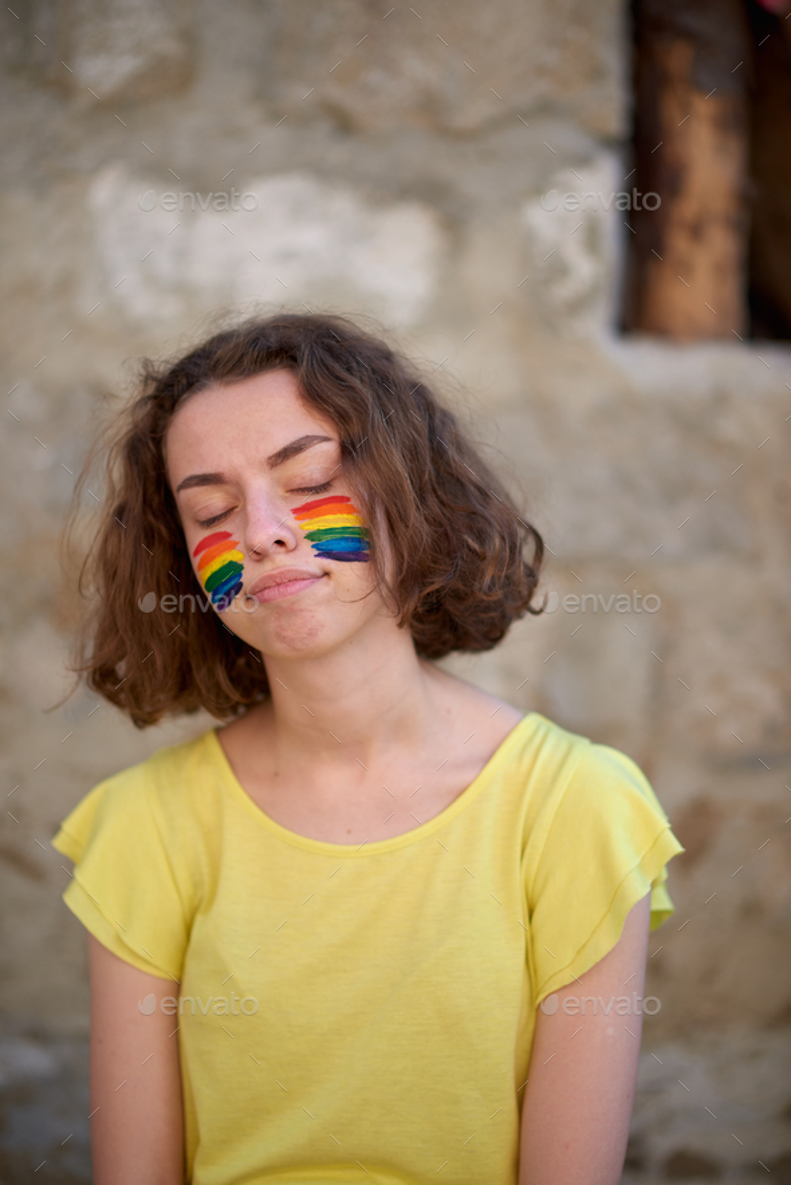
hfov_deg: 16.1
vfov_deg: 23.9
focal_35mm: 85
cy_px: 592
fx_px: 2799
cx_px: 396
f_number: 1.8
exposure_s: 1/800
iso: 64
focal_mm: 85
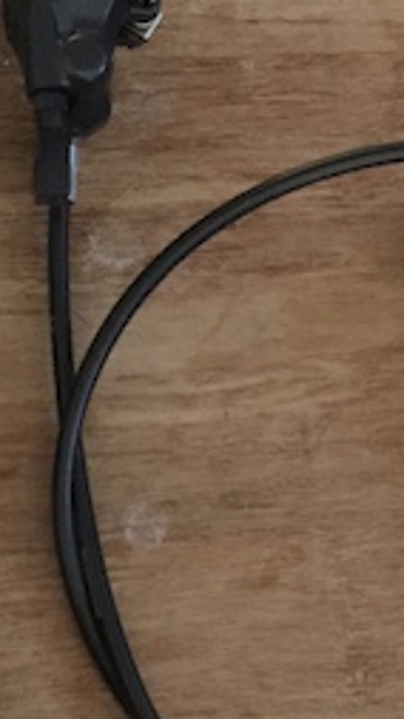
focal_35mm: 100
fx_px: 1908
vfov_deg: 21.1
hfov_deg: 12.0
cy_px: 139
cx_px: 68
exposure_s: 1/4
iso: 125
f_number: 2.2
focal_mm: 4.15
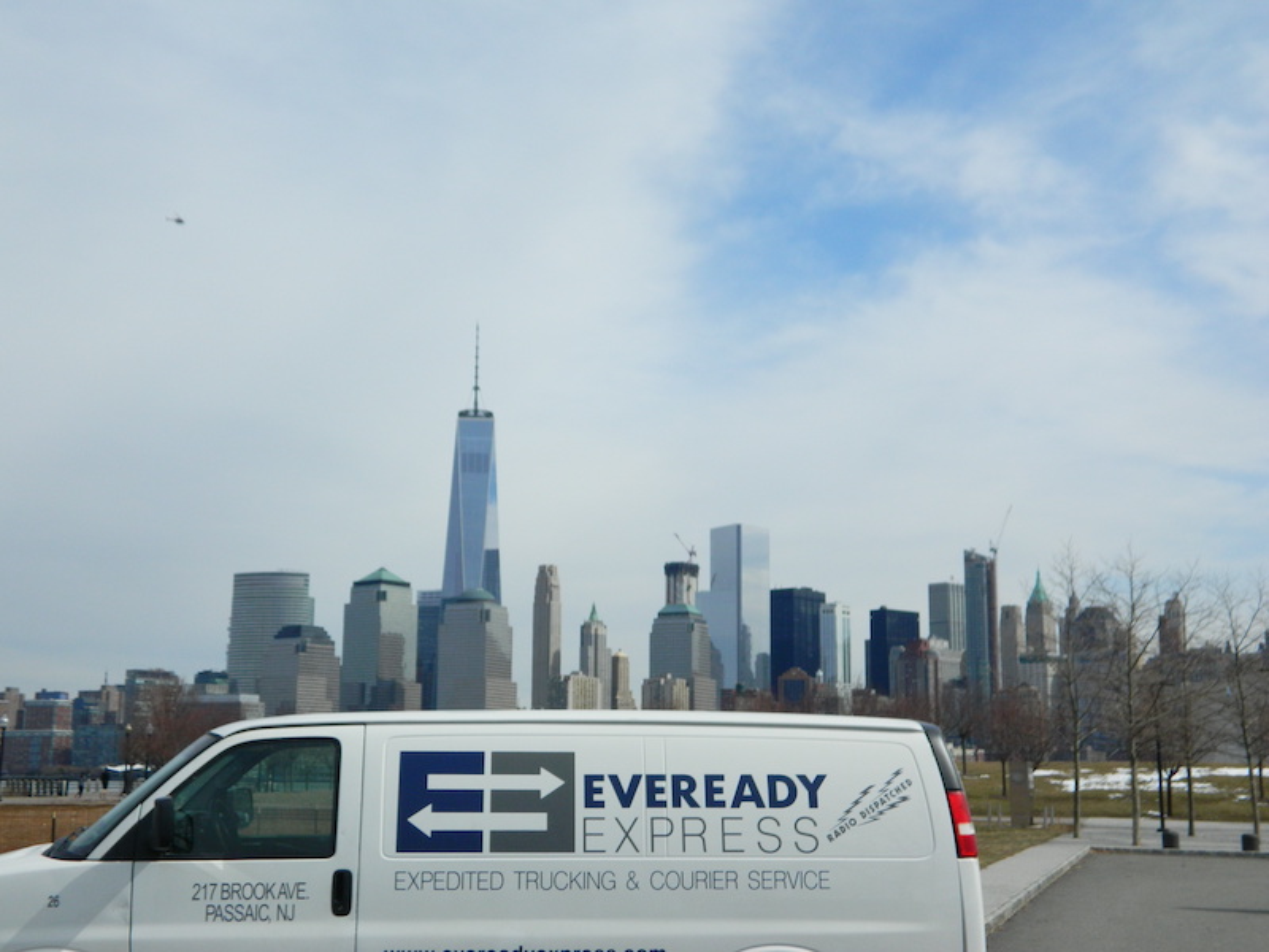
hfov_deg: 40.4
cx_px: 634
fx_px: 1723
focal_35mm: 47
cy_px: 476
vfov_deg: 30.9
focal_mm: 8.4
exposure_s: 1/250
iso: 80
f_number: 10.2
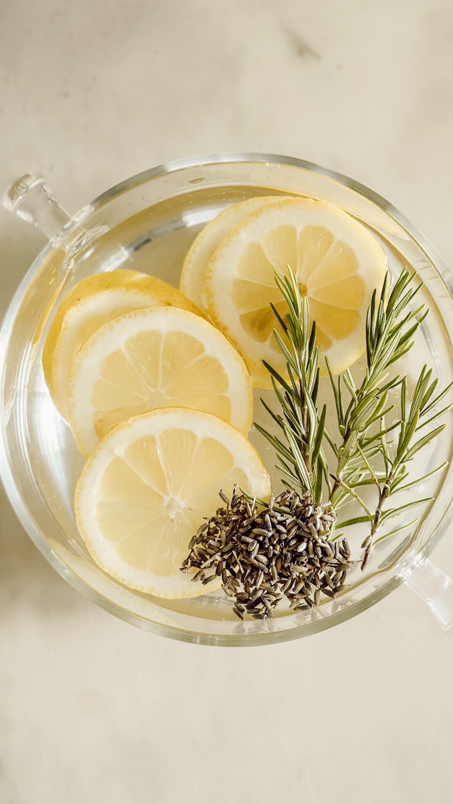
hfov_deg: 22.2
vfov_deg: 38.5
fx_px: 1153
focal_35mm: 54
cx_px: 242
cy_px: 390
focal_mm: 6.86
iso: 250
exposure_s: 1/60
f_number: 1.8
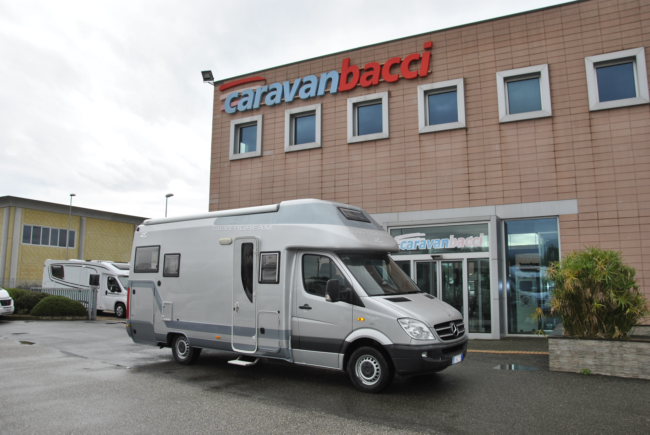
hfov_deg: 67.3
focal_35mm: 27
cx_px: 325
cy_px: 218
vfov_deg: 48.0
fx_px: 488
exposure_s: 1/200
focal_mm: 18
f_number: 7.1
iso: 100
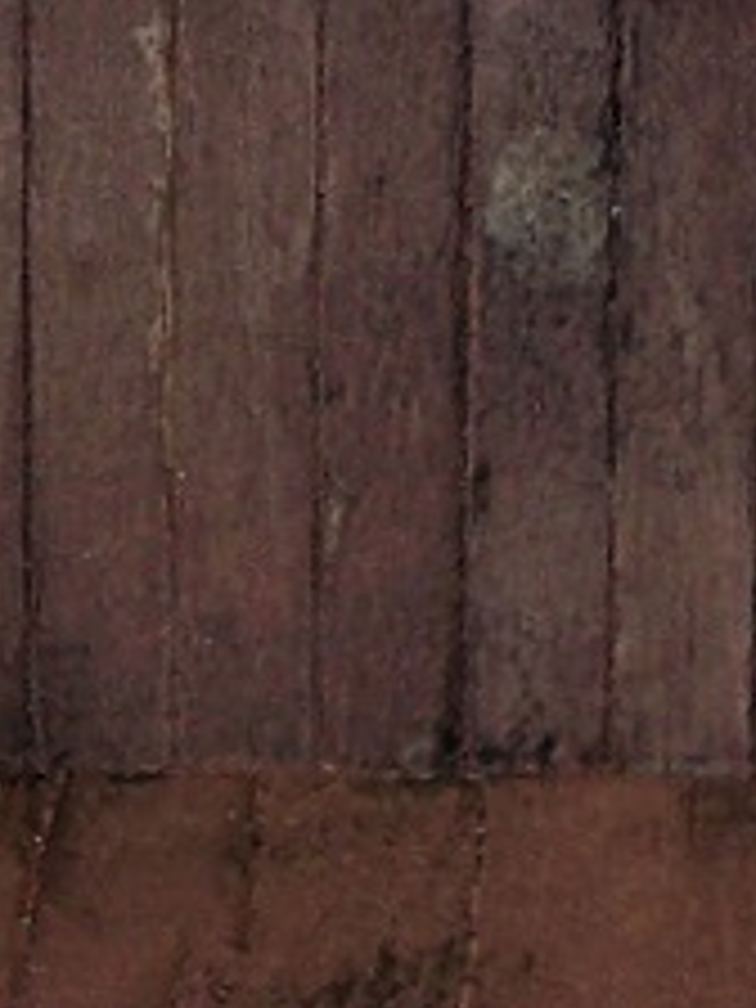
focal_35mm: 282
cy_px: -698
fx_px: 8212
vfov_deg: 6.9
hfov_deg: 5.3
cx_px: 716
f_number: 3.4
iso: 80
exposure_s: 1/84.5
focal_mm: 9.4
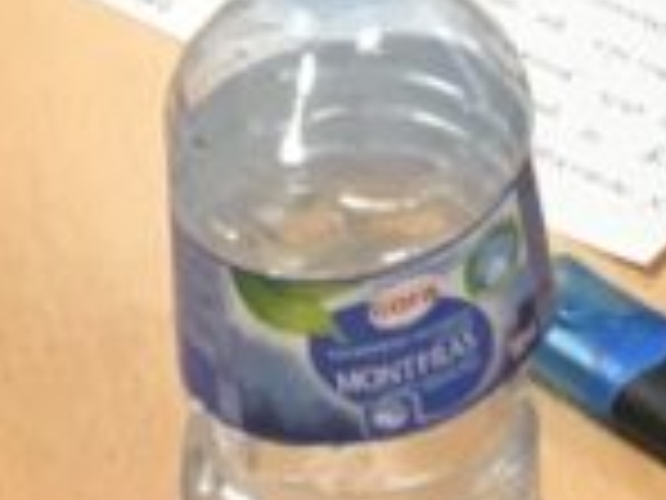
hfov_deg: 9.8
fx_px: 3867
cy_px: -1095
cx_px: 572
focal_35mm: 201
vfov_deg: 6.6
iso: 50
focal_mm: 4.15
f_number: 2.2
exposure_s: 1/33
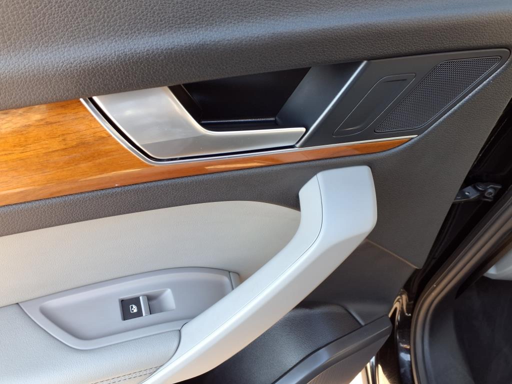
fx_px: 399
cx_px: 256
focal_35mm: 27
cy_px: 192
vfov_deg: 51.4
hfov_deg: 65.3
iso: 50
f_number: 1.9
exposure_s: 1/40
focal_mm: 3.58
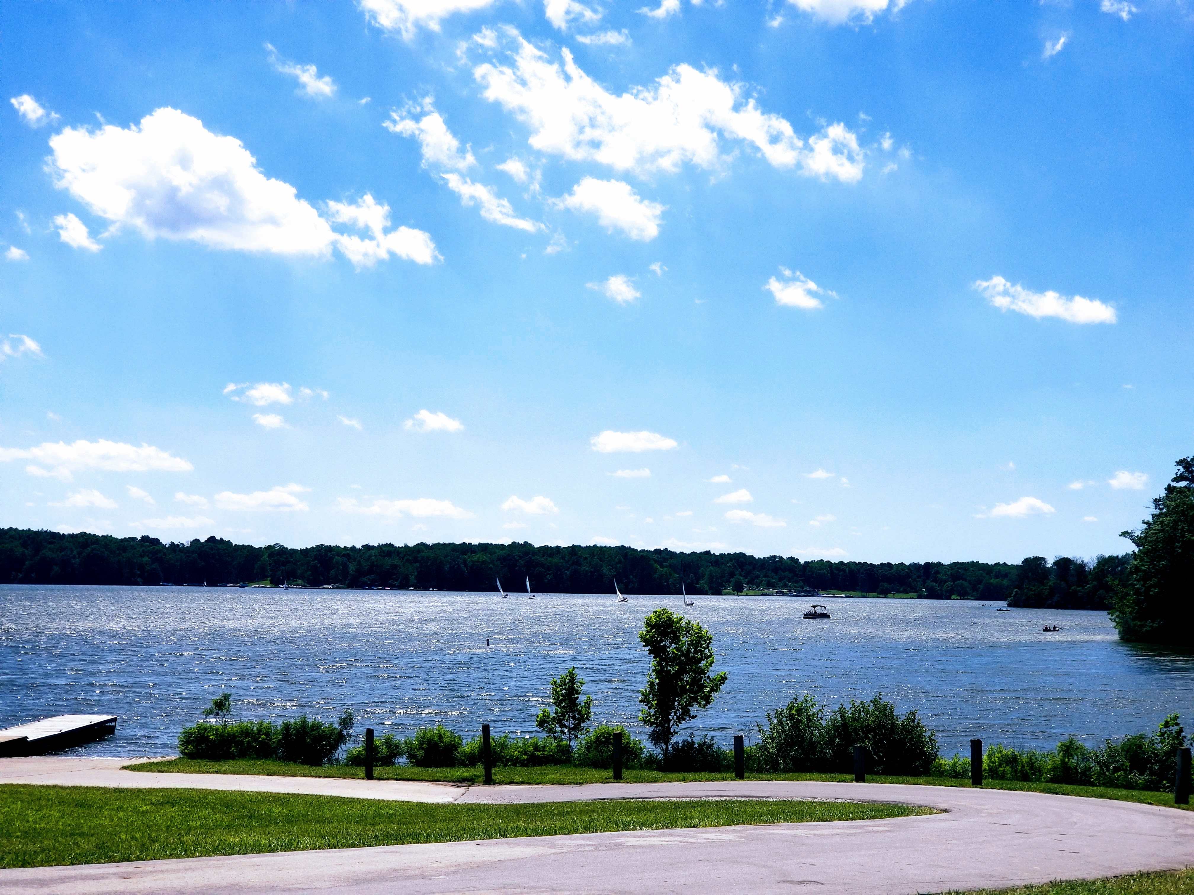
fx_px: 1794
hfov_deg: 36.8
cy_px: 448
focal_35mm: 52
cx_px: 597
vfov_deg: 28.0
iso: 25
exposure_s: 1/1558
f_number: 2.4
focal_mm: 6
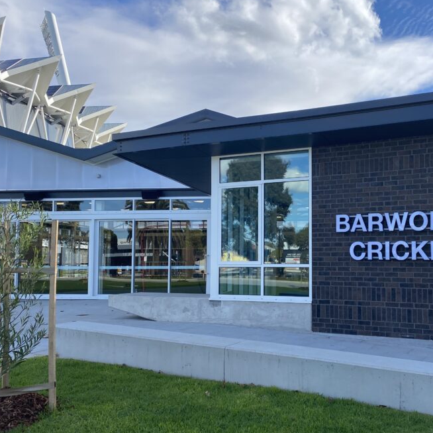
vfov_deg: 46.0
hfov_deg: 44.9
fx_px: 509
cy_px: 236
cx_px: 308
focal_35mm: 36
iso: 32
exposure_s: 1/1608
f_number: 1.8
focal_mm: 4.25
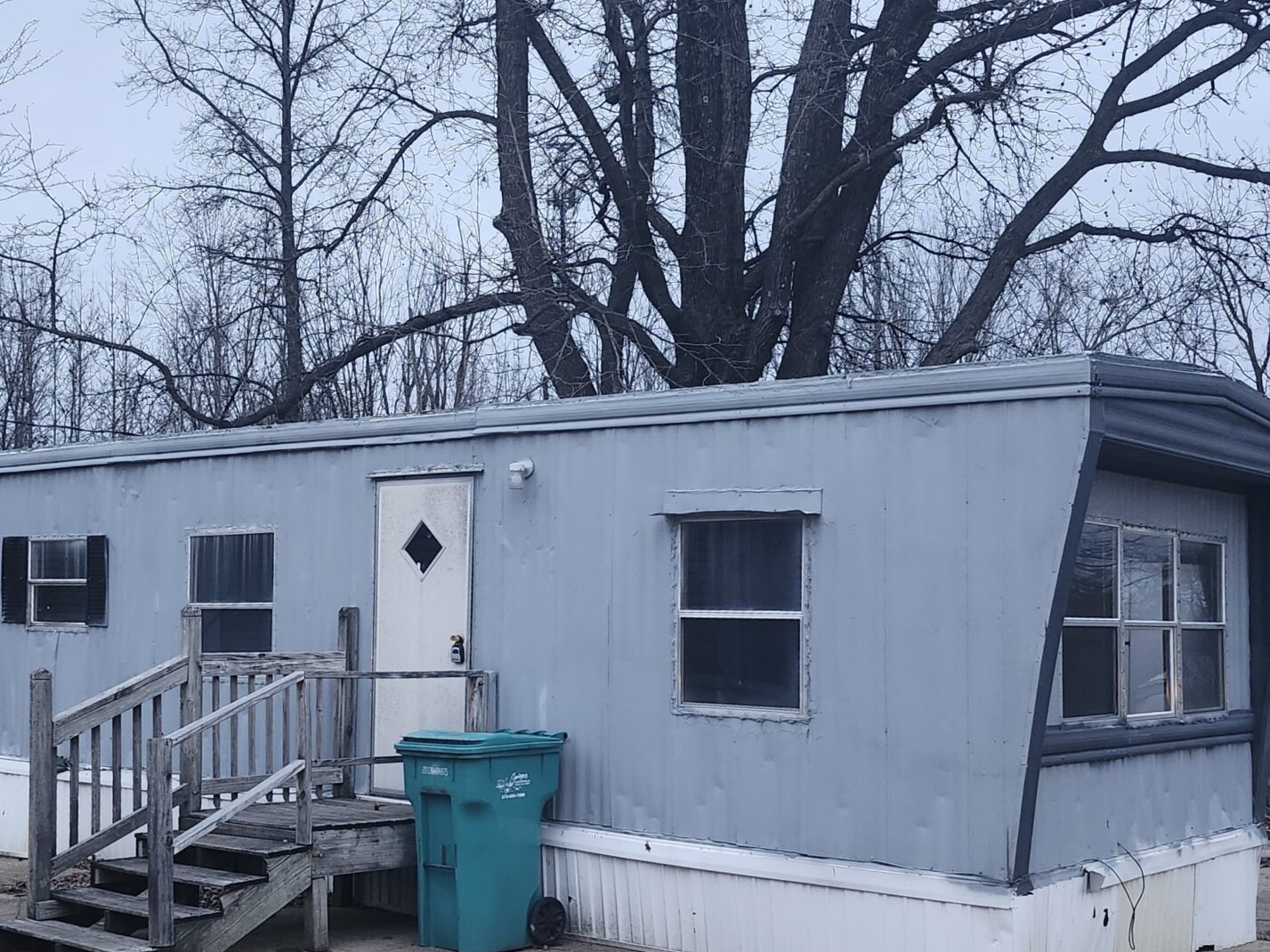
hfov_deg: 54.8
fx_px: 1211
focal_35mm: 33
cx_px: 491
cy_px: 549
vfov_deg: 42.8
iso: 500
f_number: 1.8
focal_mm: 5.54
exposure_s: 1/120
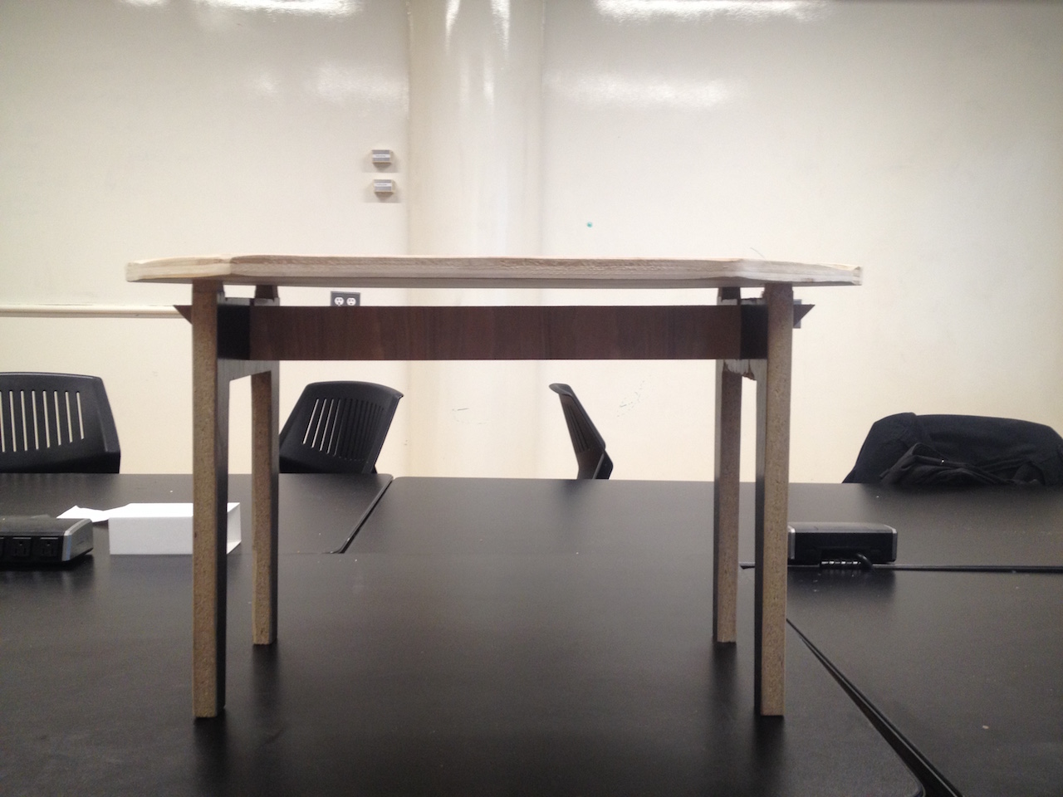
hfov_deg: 52.6
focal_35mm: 35
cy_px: 398
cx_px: 532
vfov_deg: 40.7
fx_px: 1075
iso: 100
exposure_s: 1/20
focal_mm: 4.28
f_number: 2.4
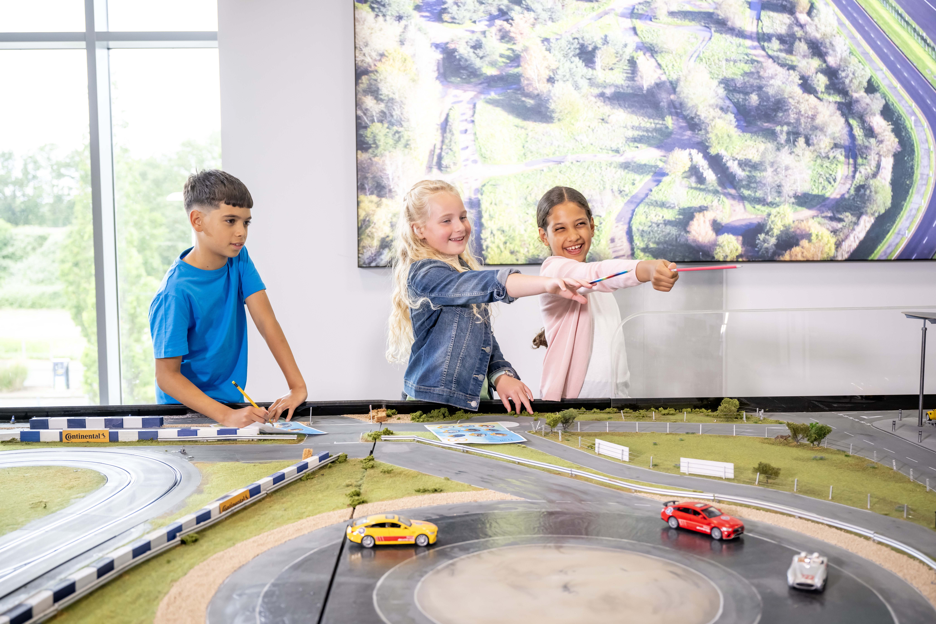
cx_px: 468
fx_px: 1014
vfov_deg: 34.2
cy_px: 312
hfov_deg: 49.6
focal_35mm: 39
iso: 640
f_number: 3.5
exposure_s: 1/100
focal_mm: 39
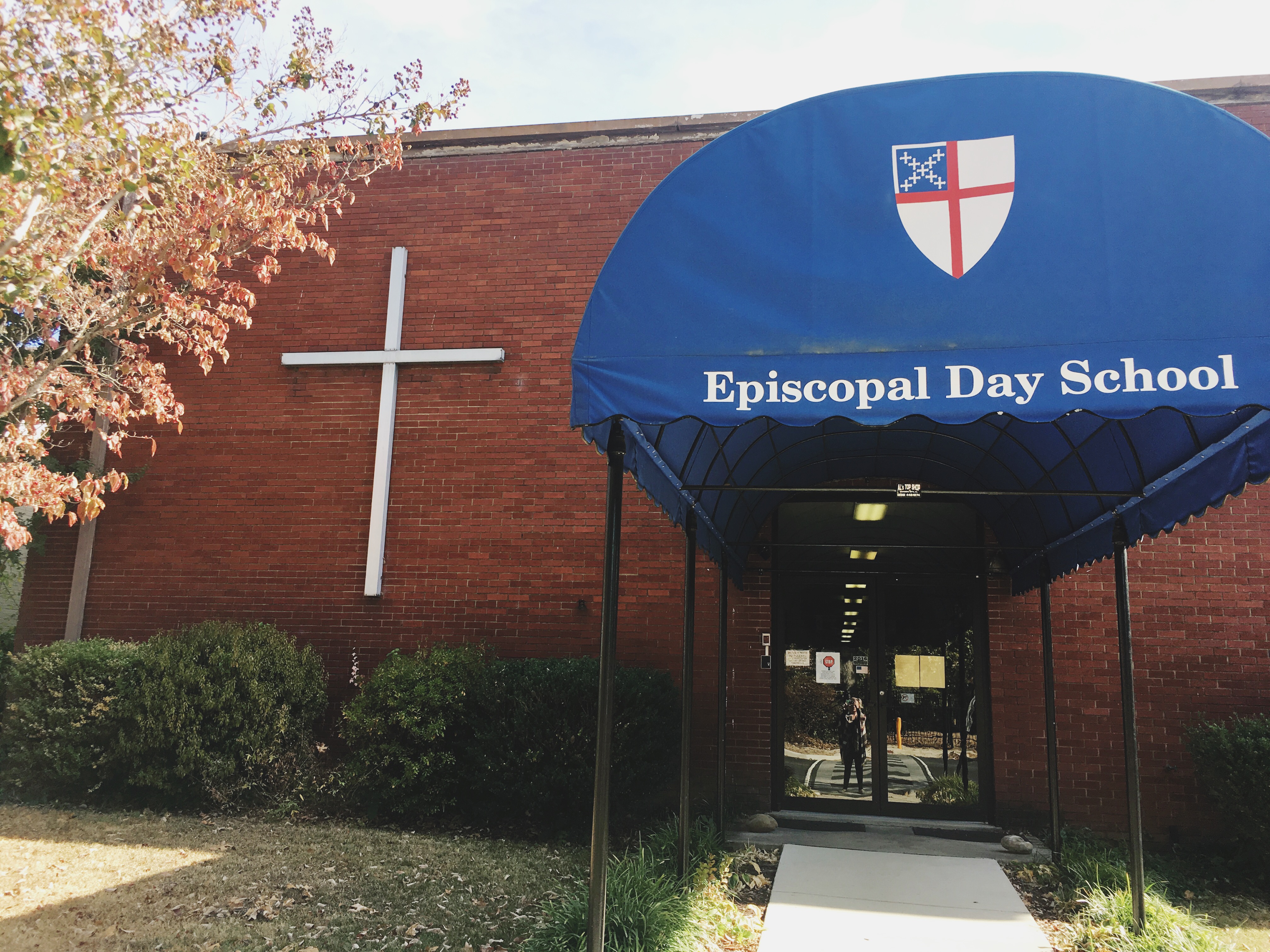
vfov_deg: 48.2
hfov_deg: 61.7
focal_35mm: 29
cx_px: 635
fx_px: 1064
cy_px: 476
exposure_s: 1/381
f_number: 2.2
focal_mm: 4.15
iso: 25
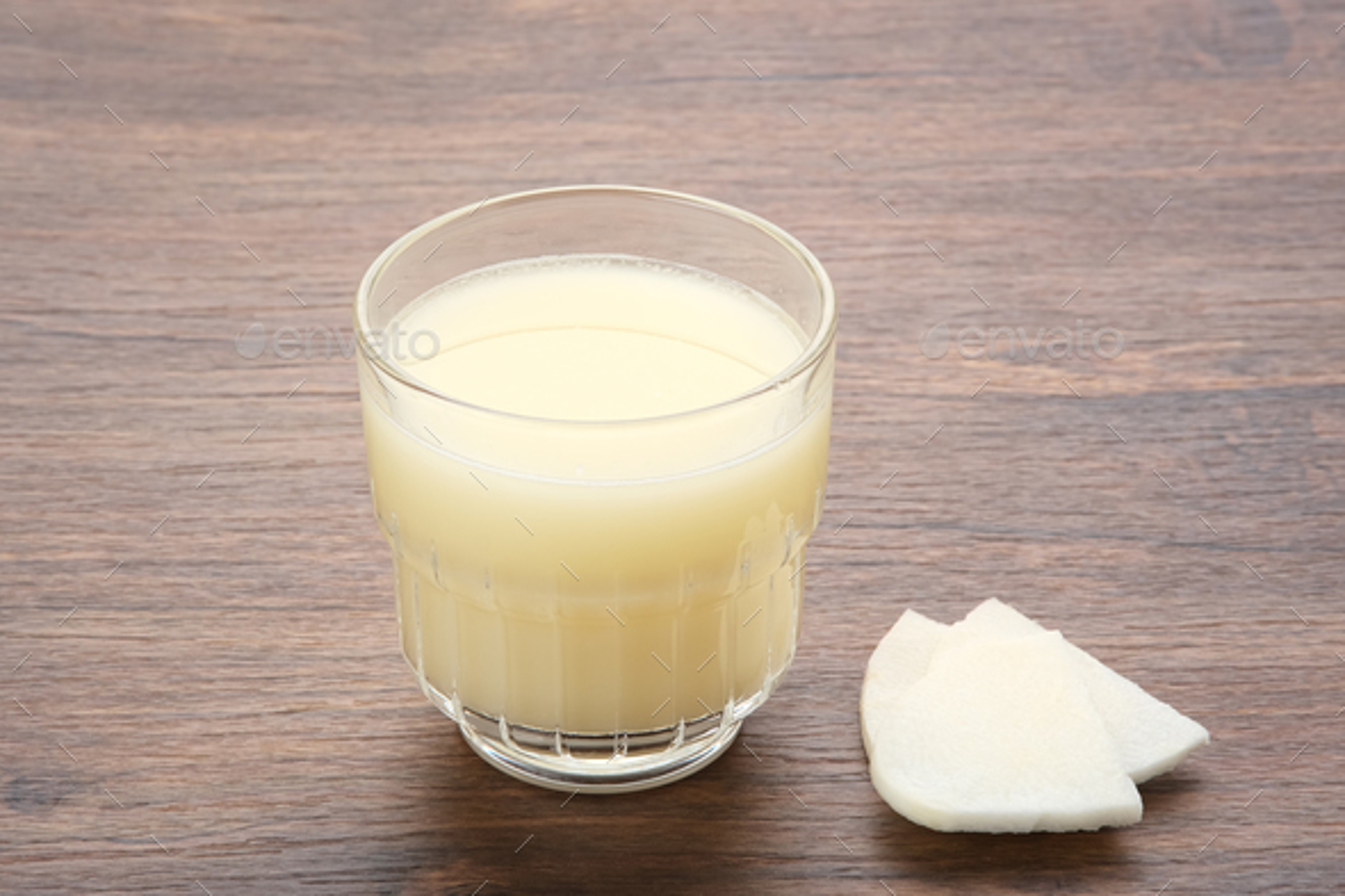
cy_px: 448
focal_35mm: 128
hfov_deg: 16.0
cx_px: 672
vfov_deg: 10.7
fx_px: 4781
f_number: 11
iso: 400
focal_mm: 85
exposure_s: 1/100
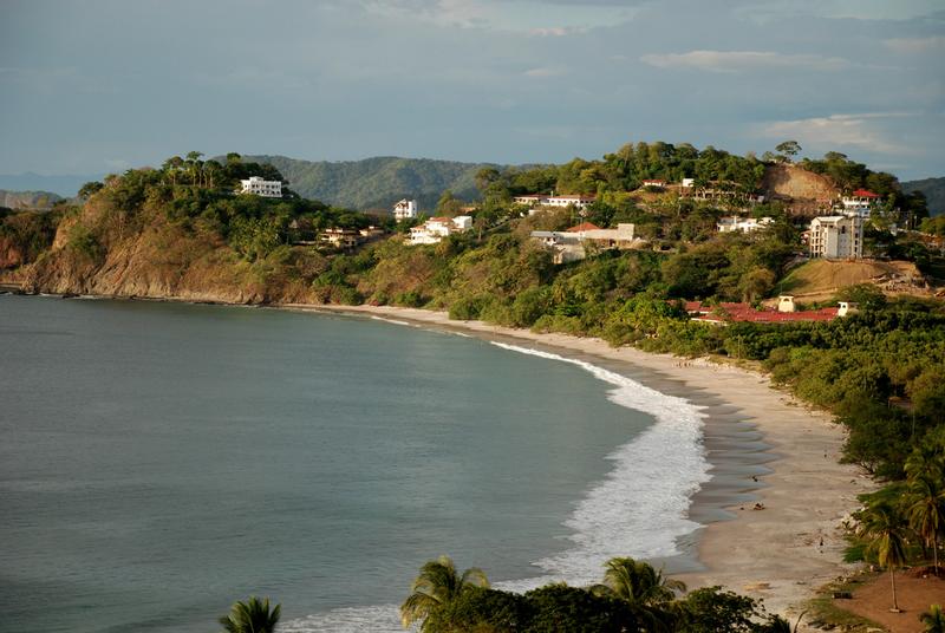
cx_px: 472
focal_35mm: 105
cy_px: 316
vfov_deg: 13.1
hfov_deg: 19.4
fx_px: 2760
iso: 200
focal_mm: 70
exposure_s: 1/500
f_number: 5.6
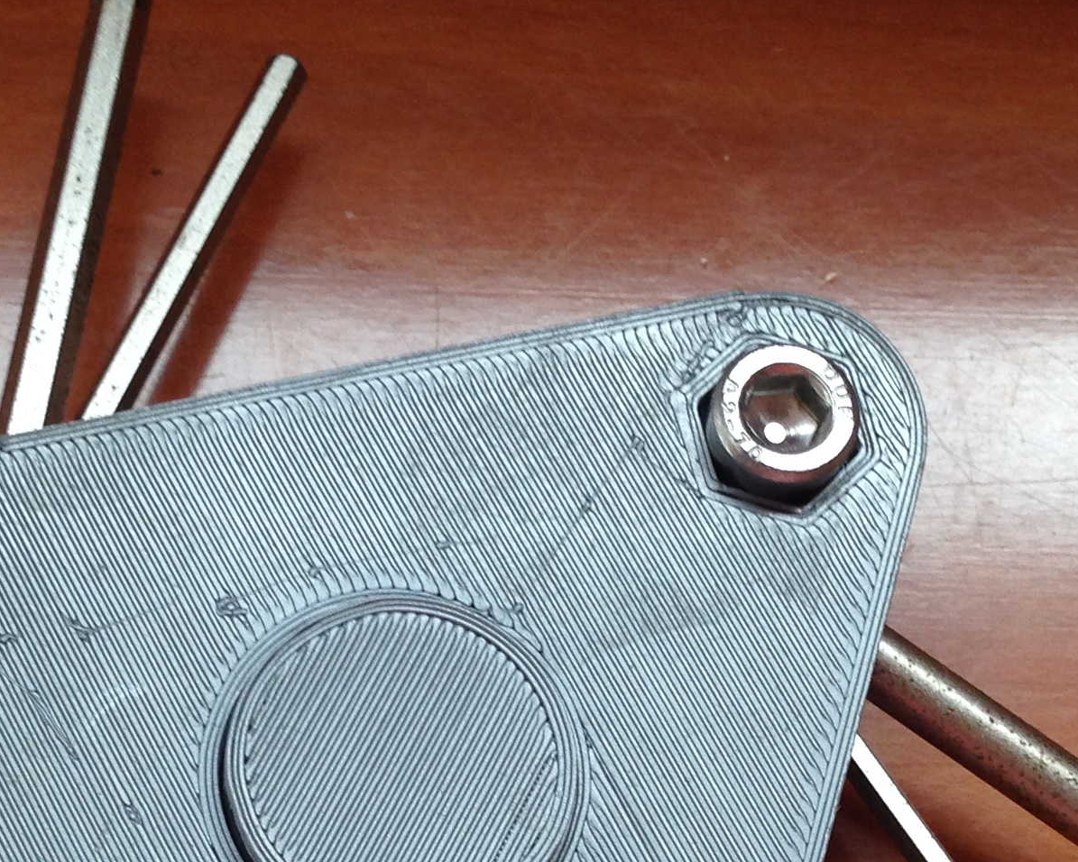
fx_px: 2808
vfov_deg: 17.3
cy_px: 703
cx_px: 398
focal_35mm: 88
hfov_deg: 21.7
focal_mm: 4.12
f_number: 2.4
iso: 50
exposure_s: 1/60
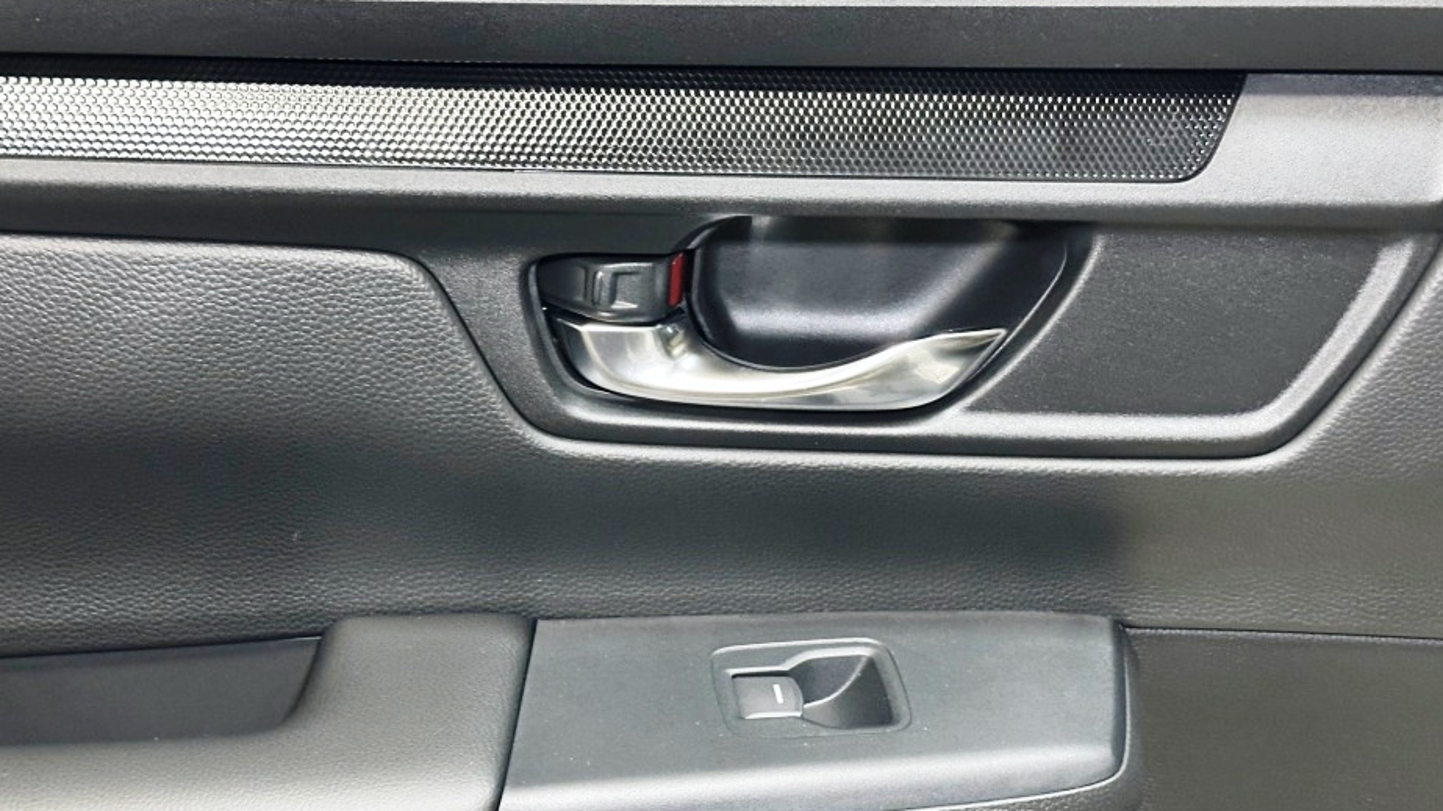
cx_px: 700
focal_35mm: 58
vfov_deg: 20.6
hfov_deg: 36.0
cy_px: 545
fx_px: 2219
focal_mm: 6.86
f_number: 1.78
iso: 500
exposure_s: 1/30
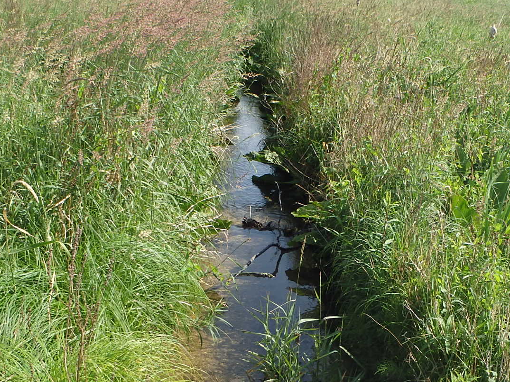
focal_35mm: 50
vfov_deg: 28.9
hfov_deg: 38.1
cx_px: 297
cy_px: 253
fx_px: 737
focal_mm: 5
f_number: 3.9
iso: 125
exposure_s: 1/500
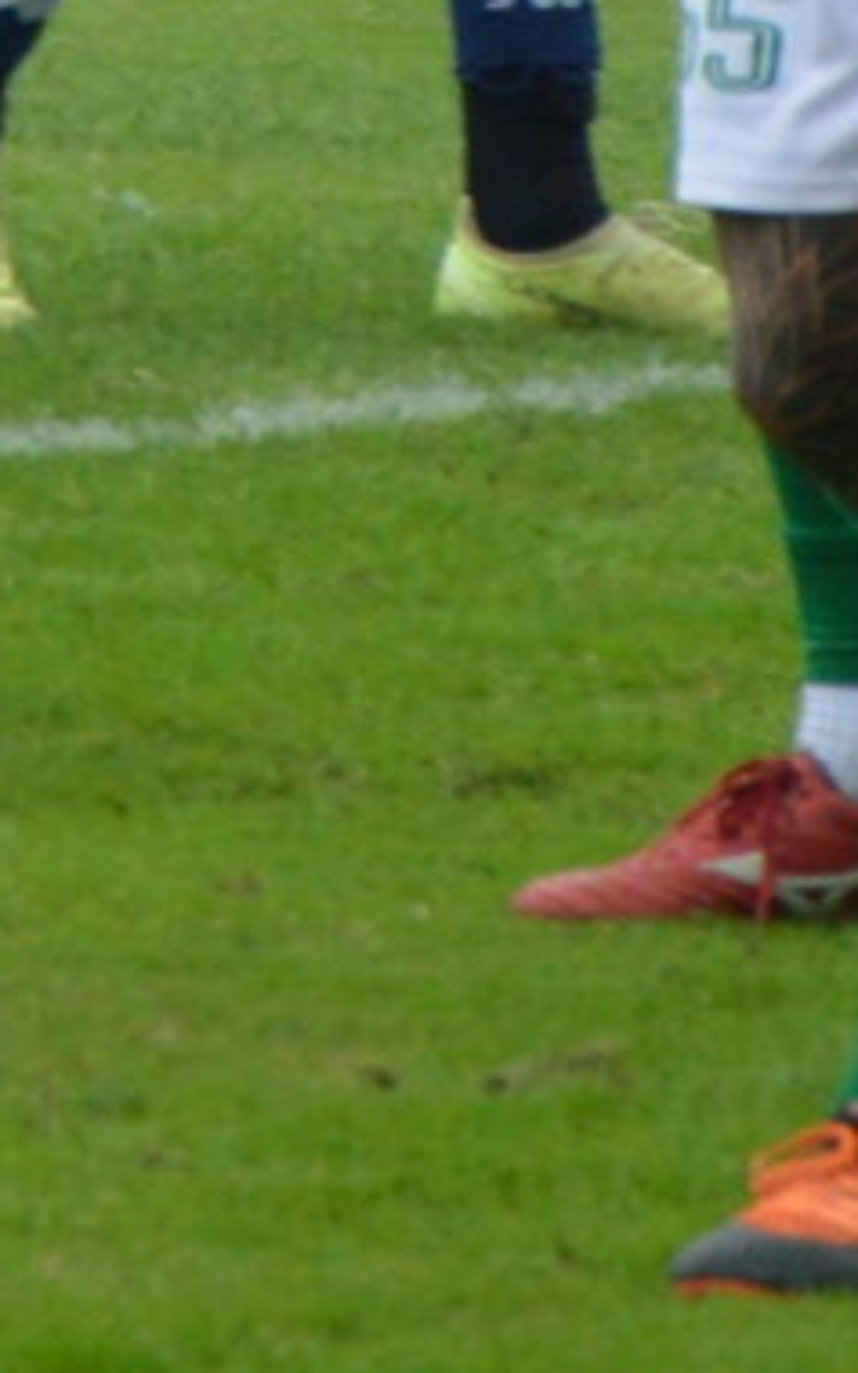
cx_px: -909
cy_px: -1431
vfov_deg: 1.9
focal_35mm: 1082
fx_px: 40482
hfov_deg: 1.2
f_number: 5.6
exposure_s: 1/500
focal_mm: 105
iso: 900
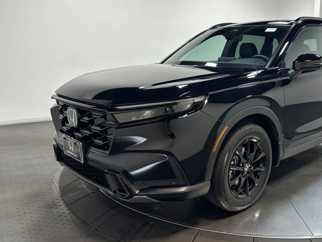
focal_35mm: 33
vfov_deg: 43.0
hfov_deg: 54.2
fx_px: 307
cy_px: 124
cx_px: 214
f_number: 1.78
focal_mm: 6.86
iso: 320
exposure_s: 1/60
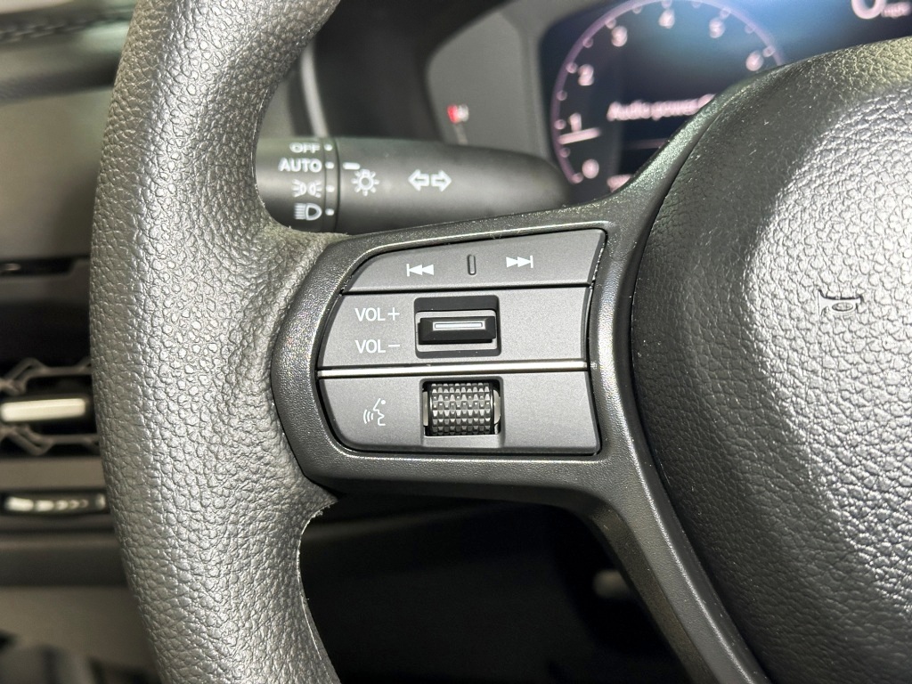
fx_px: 1265
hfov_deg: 39.7
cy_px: 342
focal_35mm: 48
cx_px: 456
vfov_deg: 30.3
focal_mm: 6.86
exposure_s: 1/40
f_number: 1.78
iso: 320
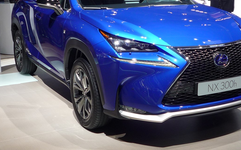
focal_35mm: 62
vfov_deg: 20.9
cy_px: 53
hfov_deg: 33.0
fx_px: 407
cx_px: 126
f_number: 3.6
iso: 100
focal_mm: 5.8
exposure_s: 1/50
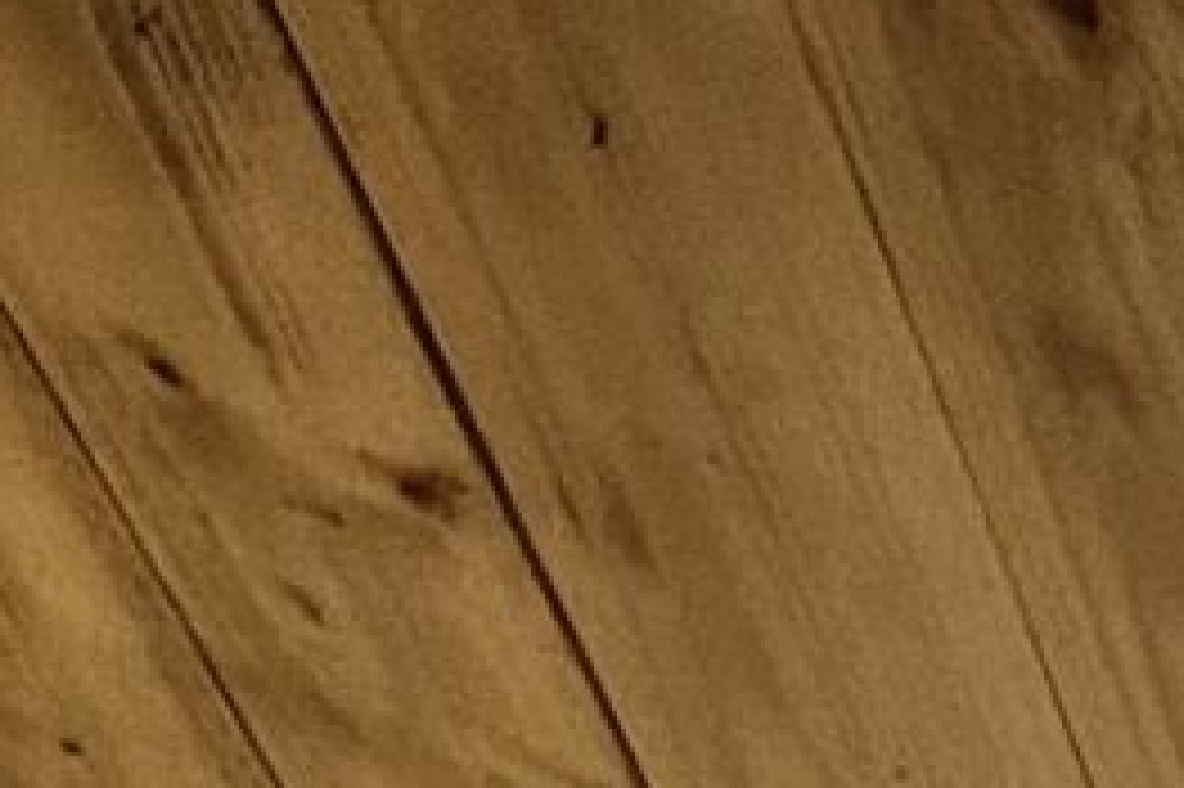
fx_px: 8644
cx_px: -662
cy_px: 5448
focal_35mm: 263
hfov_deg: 7.7
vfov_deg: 3.9
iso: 200
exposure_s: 1/60
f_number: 1.6
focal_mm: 5.1
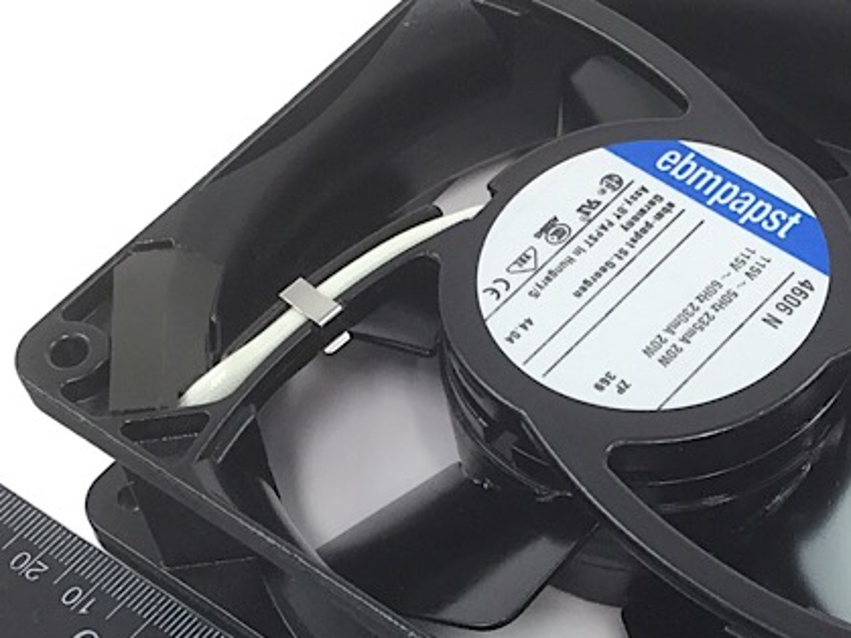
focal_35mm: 88
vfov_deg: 16.5
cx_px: 653
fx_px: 2163
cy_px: 597
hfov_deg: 22.0
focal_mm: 3.3
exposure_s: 1/33
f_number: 2.4
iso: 32
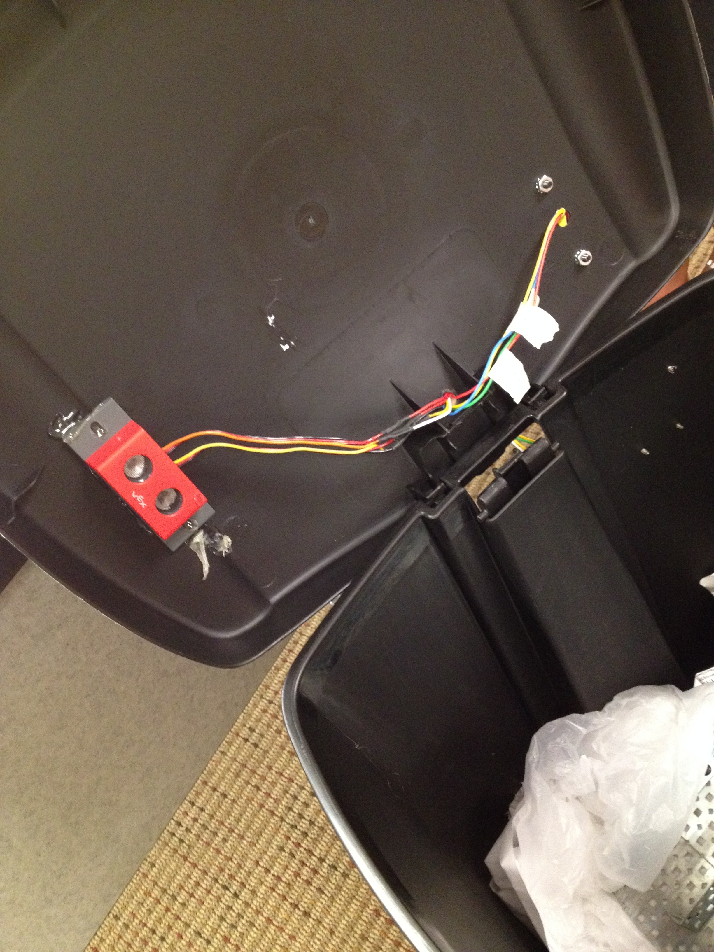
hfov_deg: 40.7
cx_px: 357
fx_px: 963
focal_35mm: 35
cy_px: 476
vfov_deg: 52.6
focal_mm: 4.28
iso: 400
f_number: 2.4
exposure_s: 1/15
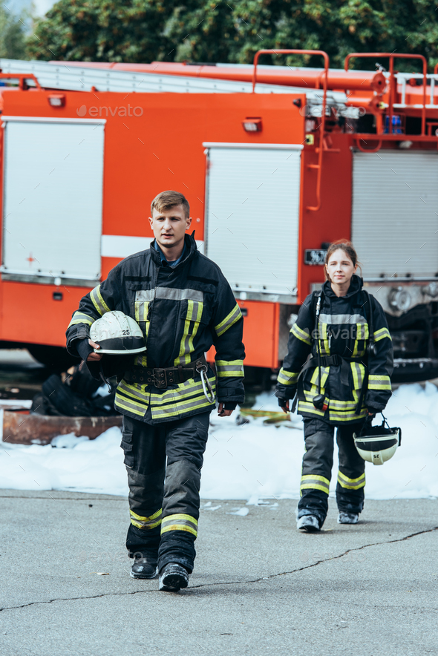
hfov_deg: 8.6
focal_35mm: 160
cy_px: 328
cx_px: 219
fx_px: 2917
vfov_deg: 12.8
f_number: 4.5
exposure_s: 1/500
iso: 100
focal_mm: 160
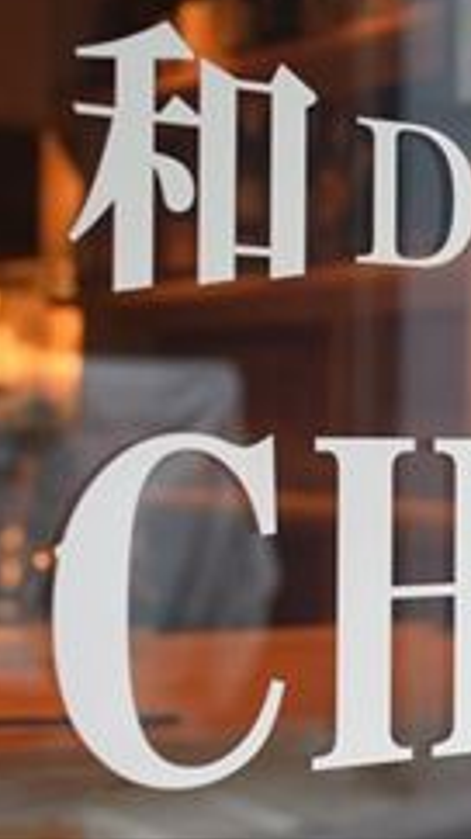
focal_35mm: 91
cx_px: 610
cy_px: 381
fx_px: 2019
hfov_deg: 12.9
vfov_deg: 23.4
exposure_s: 1/60
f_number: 4
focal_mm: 35
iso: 500
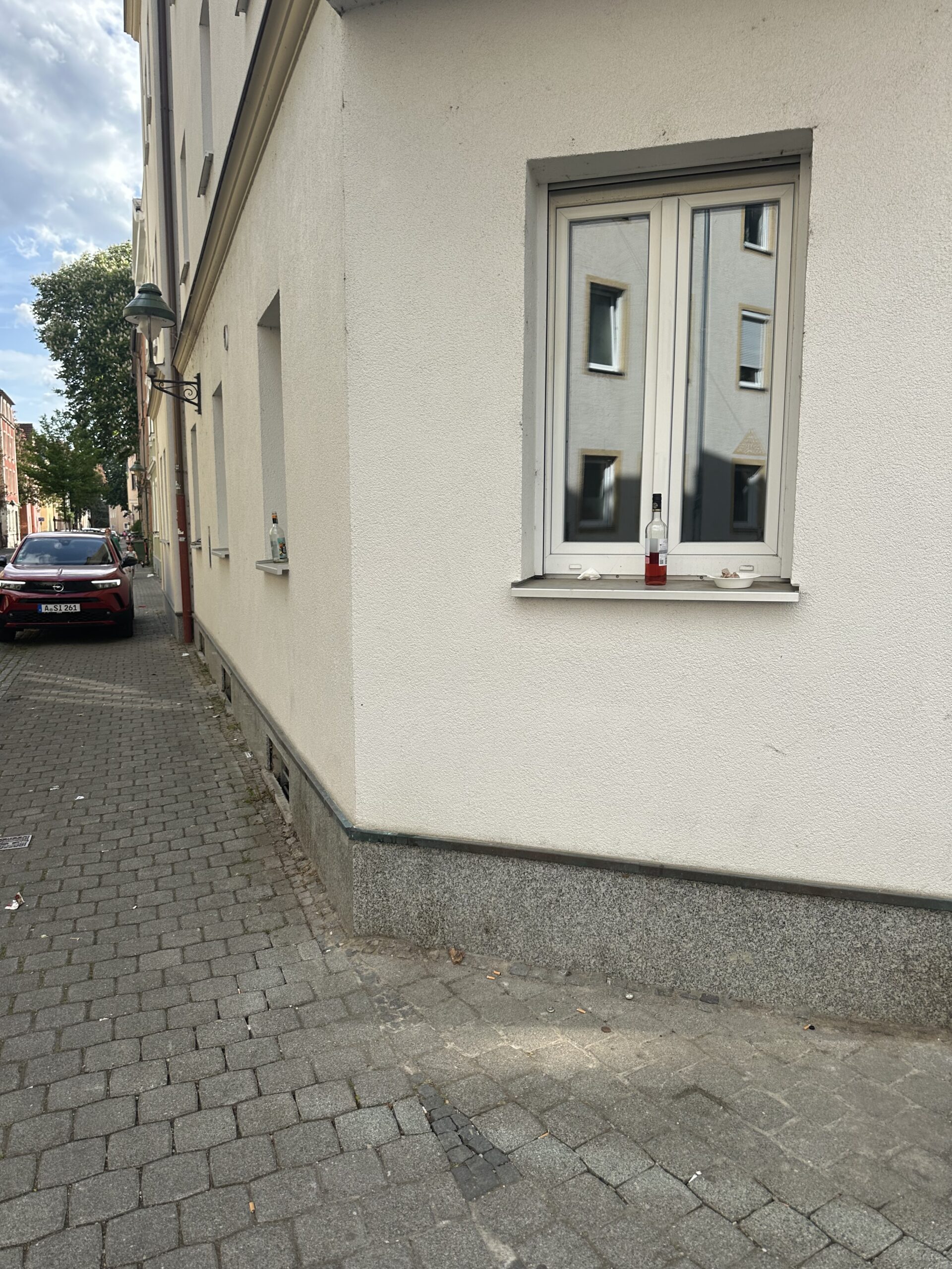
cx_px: 476
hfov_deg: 56.8
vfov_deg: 71.6
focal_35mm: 24
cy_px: 634
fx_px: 880
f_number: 1.78
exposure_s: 1/2410
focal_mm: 6.86
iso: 80
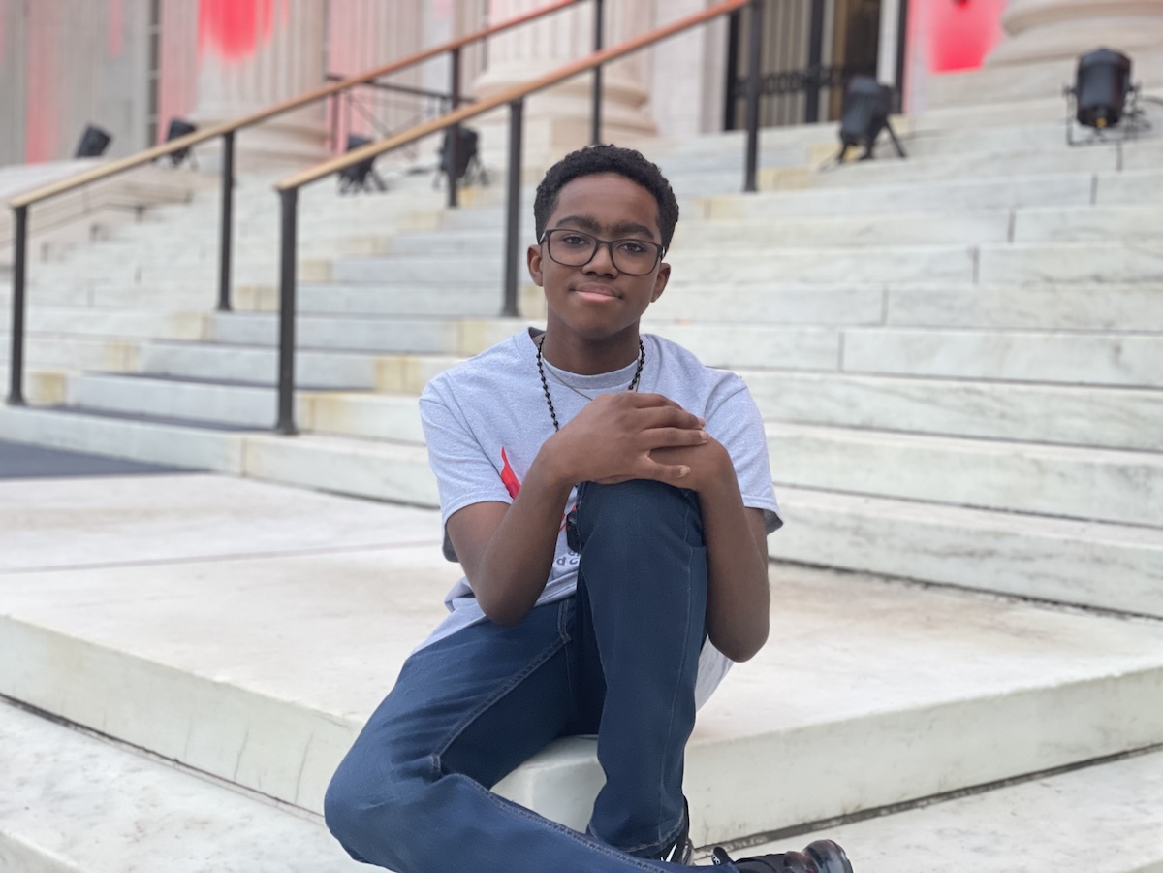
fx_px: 1747
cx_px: 582
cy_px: 436
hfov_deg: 36.8
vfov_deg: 28.0
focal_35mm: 52
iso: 160
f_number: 2
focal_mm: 6
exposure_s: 1/67
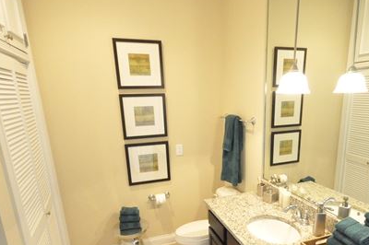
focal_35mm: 24
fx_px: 246
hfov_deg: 73.3
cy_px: 169
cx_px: 213
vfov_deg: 51.8
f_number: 4
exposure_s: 1/50
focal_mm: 10
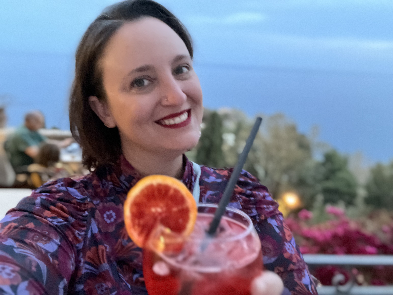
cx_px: 196
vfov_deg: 46.8
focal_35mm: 30
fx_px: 341
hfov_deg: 60.0
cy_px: 148
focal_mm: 2.71
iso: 1250
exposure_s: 1/14
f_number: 2.2
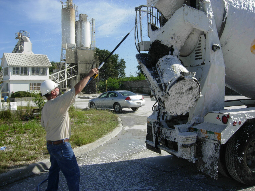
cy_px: 96
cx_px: 128
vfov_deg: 39.7
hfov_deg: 51.4
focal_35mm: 36
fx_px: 265
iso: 50
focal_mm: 7.5
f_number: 6.1
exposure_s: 1/296
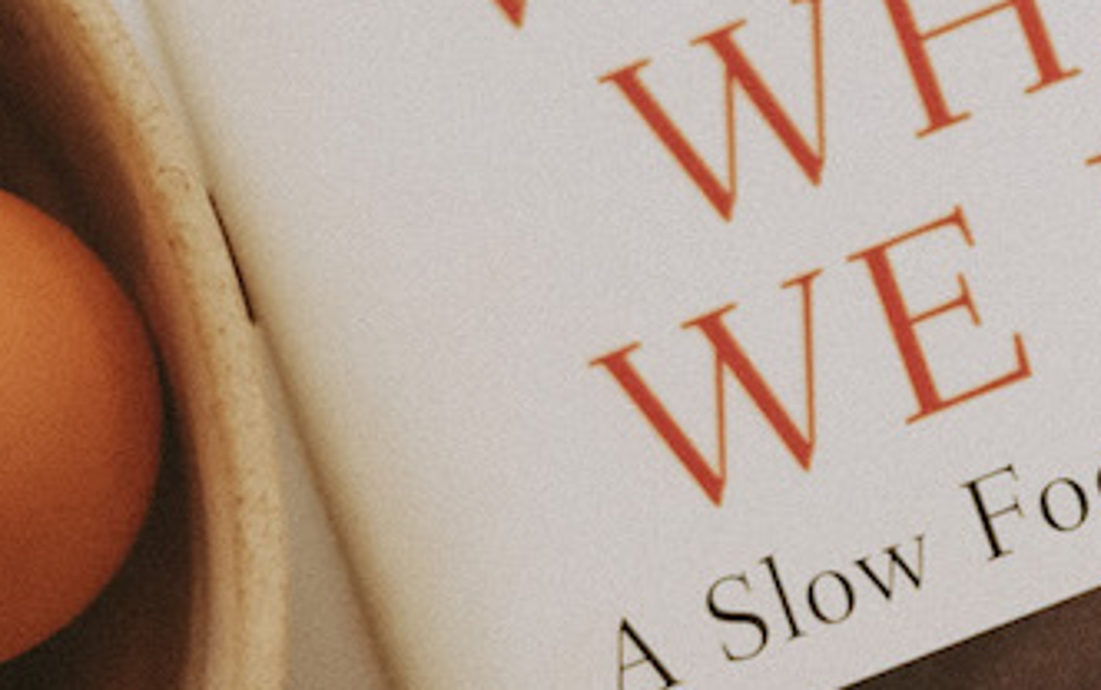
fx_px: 7326
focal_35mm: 244
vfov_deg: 5.4
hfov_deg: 8.5
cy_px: 697
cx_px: 1240
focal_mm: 35
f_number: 2.2
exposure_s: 1/250
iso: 3200
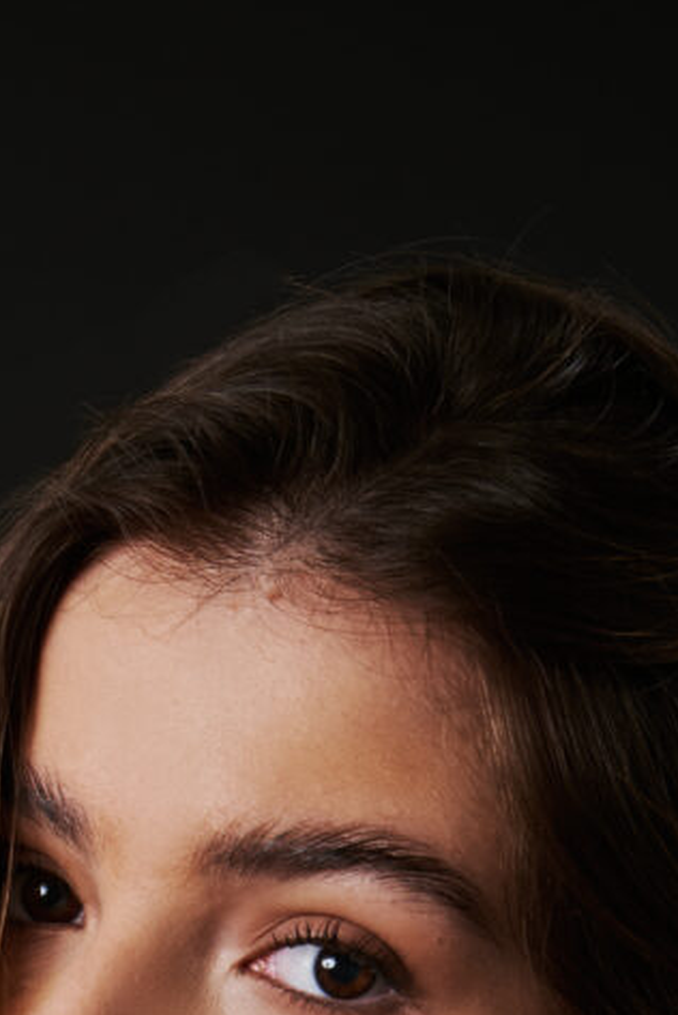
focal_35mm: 213
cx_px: 195
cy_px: 1858
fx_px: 6008
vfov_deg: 9.2
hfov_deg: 6.5
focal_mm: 58
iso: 320
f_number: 6.3
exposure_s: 1/160
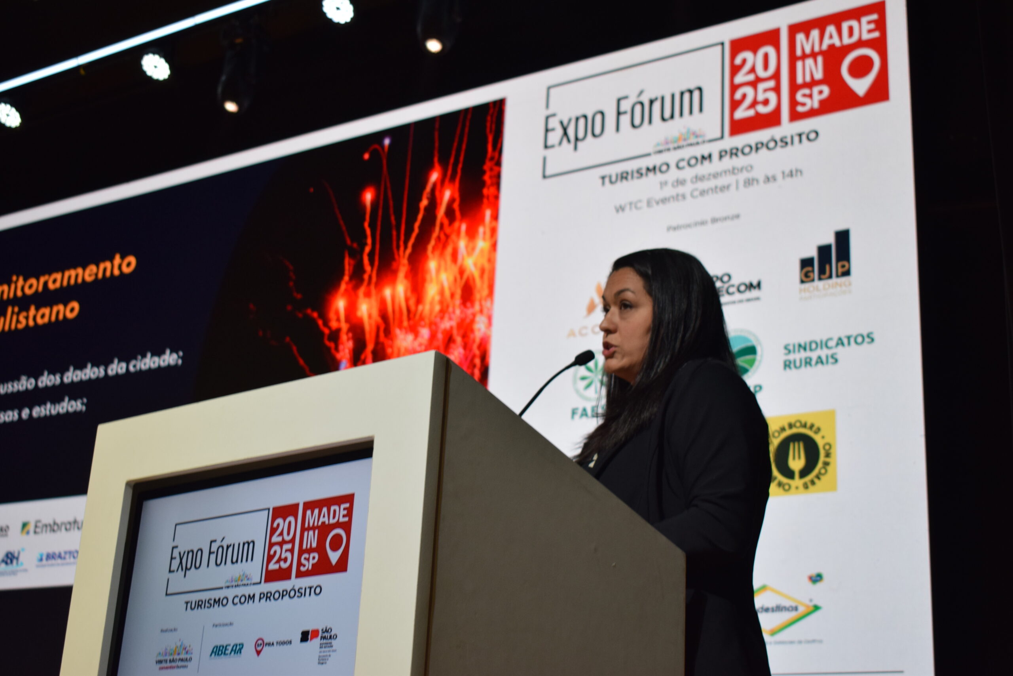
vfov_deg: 26.5
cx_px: 506
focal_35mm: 51
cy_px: 338
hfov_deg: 38.9
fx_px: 1435
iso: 640
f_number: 4.5
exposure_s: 1/60
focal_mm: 34
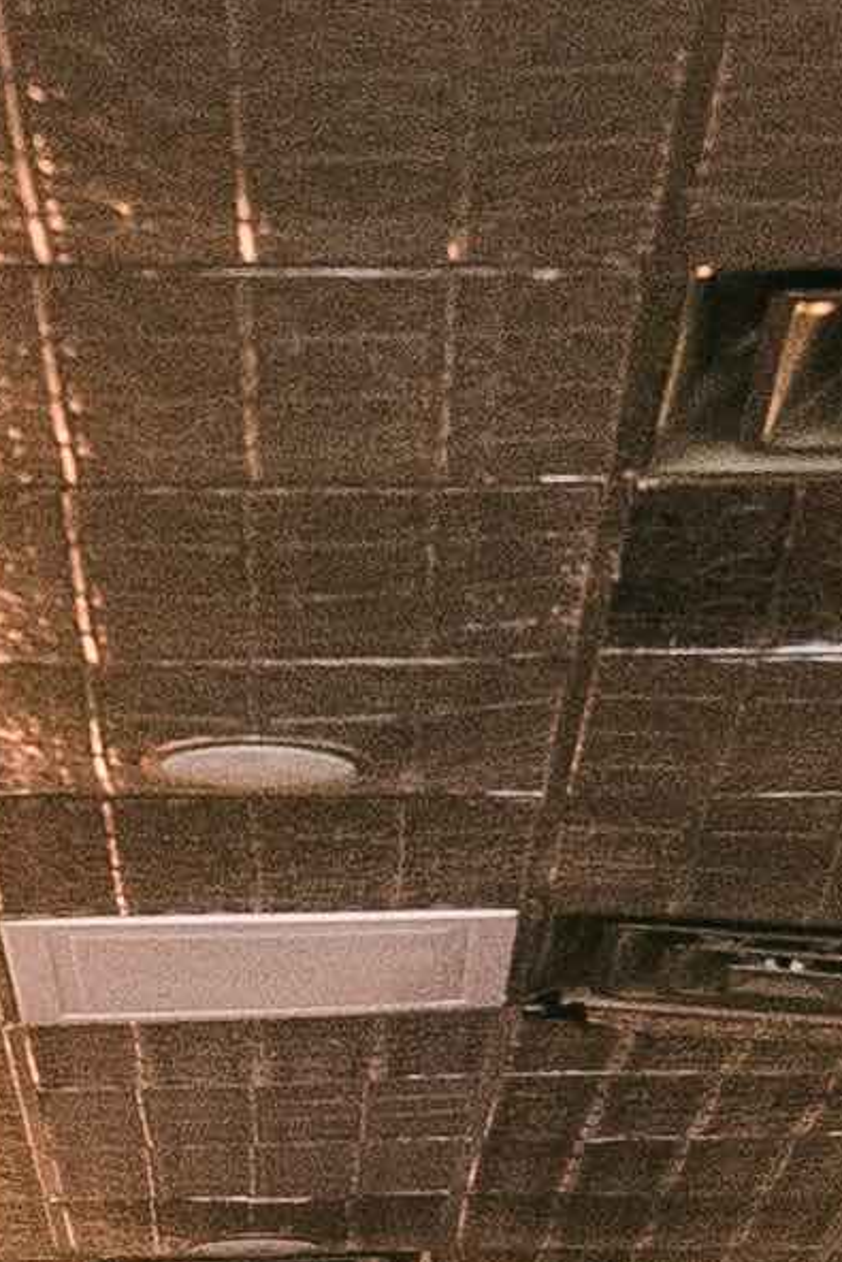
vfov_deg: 11.3
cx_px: 362
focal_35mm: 172
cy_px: 2096
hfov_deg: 8.0
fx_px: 6030
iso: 2500
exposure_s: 1/160
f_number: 2.8
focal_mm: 24
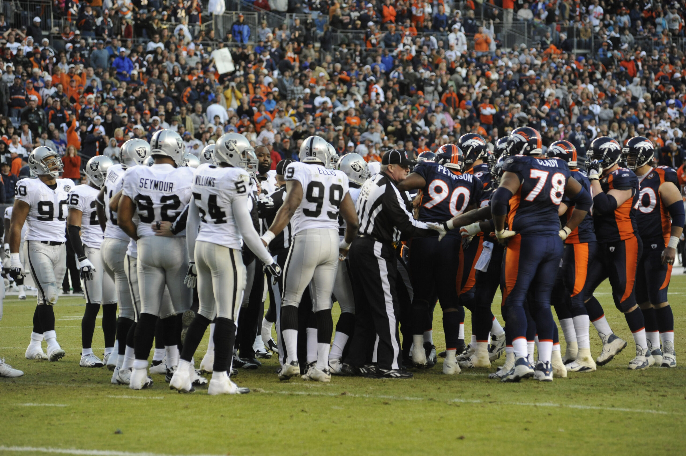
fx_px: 3237
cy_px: 228
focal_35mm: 170
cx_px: 343
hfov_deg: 12.1
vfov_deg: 8.1
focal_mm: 170
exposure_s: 1/1000
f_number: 4.5
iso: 2000
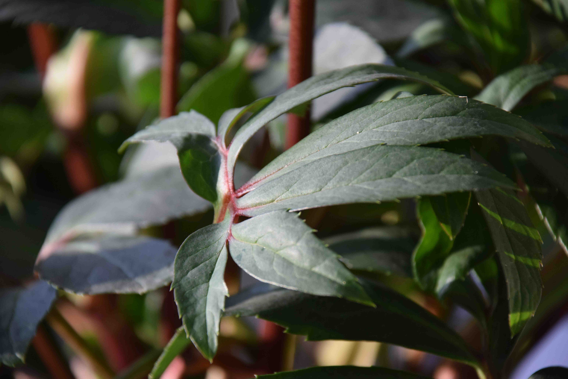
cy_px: 190
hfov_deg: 10.2
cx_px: 284
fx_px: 3195
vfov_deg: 6.8
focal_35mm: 202
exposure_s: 1/400
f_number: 7.1
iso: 800
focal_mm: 135
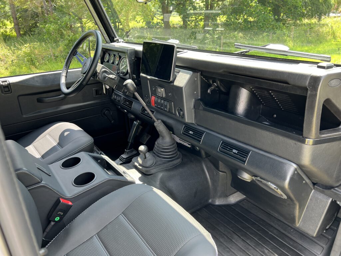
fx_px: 256
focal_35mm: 26
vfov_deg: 53.1
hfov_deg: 67.3
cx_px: 170
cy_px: 128
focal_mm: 5.7
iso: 50
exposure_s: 1/121
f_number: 1.5
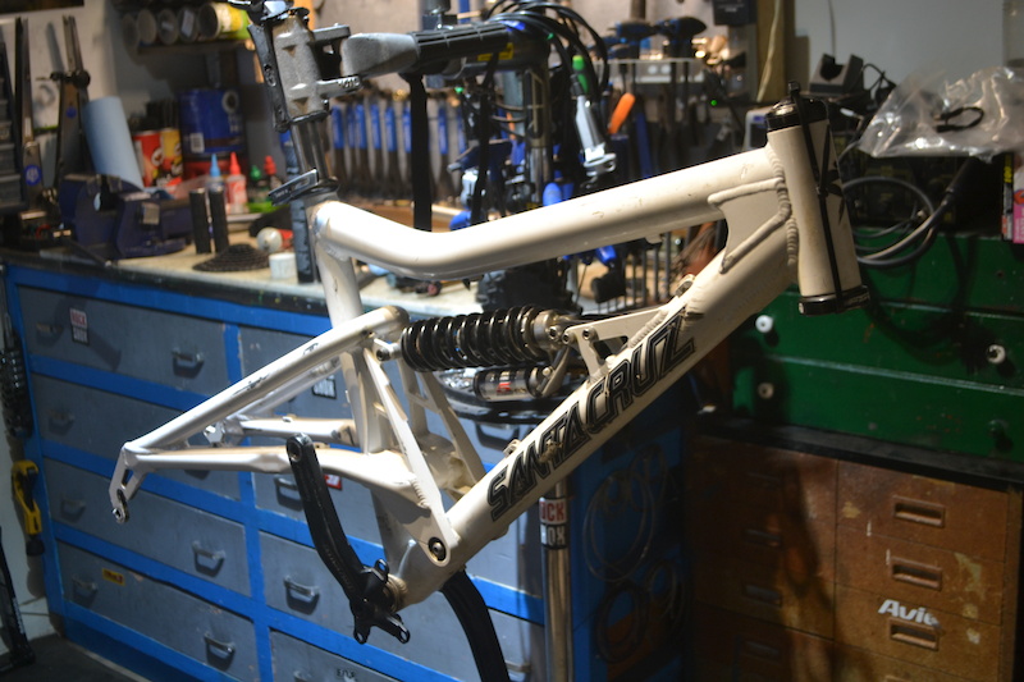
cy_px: 341
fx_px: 1194
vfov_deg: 31.9
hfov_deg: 46.4
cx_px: 512
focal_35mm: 42
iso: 280
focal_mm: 28
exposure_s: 1/8
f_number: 4.5
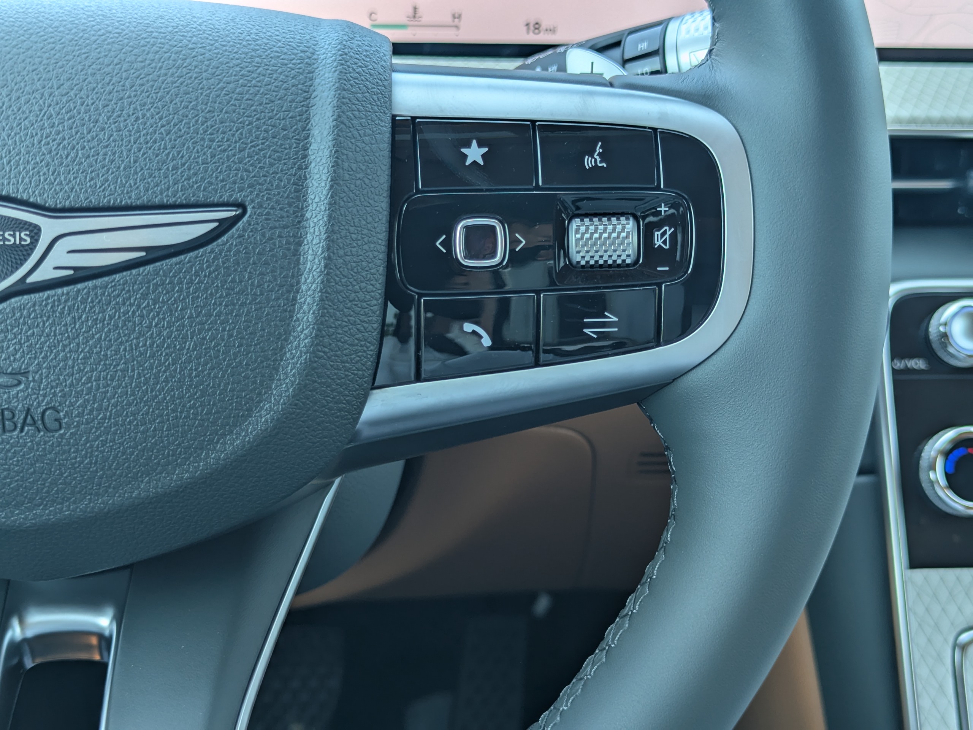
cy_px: 365
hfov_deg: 39.7
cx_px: 486
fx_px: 1349
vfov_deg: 30.3
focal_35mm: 48
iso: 41
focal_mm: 6.81
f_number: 1.85
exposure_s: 1/95.8
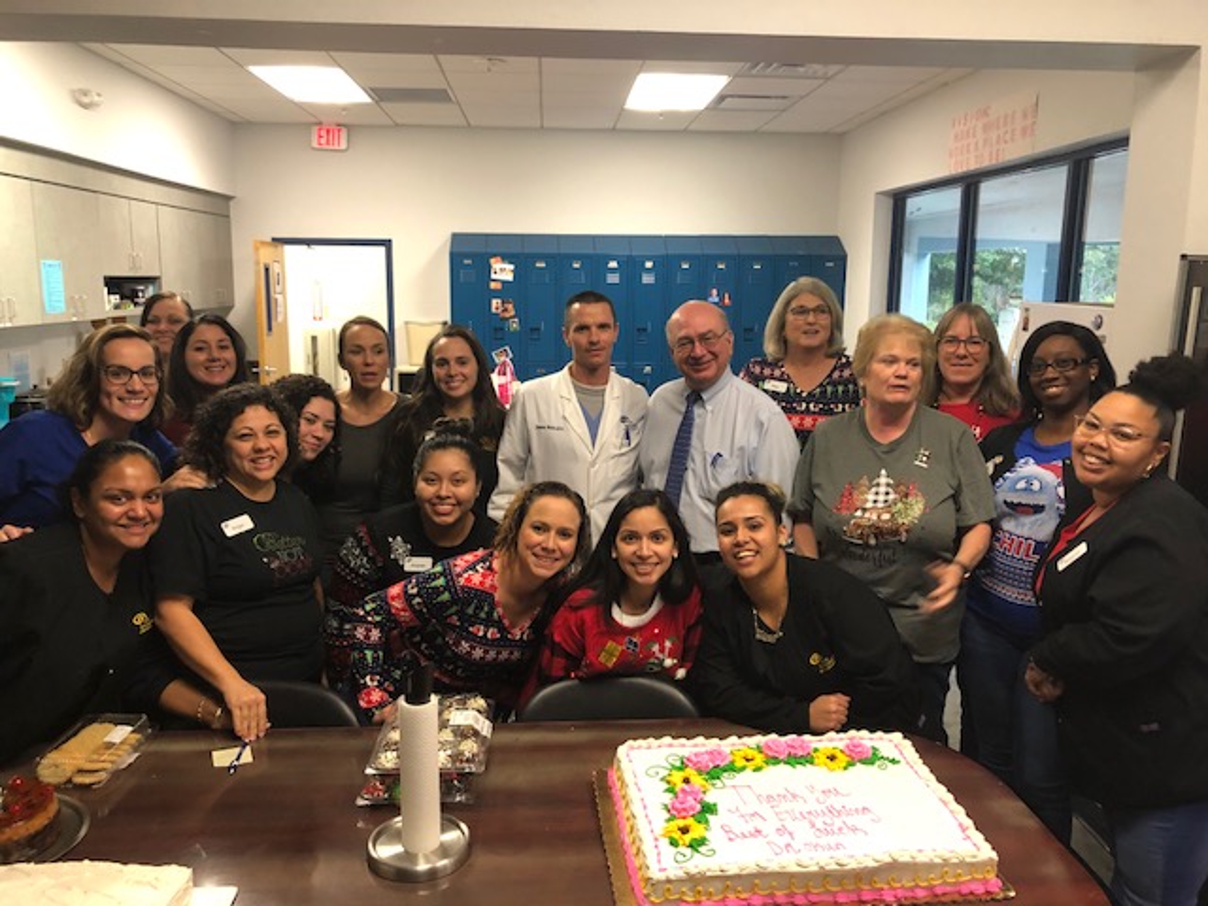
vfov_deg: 49.7
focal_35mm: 28
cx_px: 604
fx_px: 977
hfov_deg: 63.4
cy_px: 453
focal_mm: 3.99
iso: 80
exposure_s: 1/15
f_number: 1.8
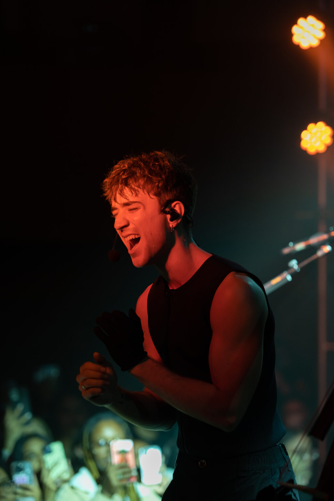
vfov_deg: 16.8
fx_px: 1698
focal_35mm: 122
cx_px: 167
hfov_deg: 11.2
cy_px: 250
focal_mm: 122
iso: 1250
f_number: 2.8
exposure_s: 1/250
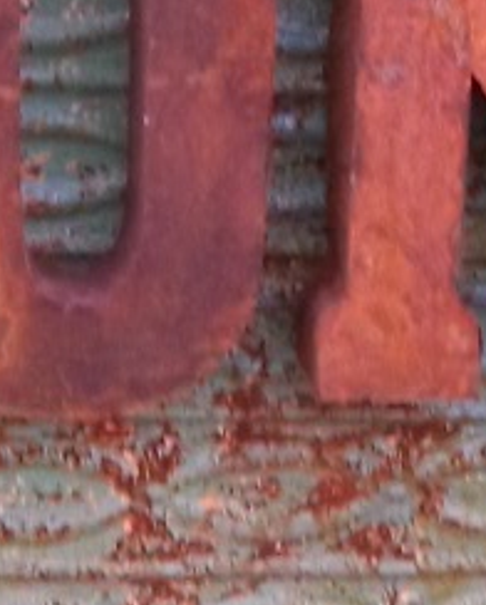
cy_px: -169
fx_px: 3300
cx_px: 404
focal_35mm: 184
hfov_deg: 8.4
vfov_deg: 10.3
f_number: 2.7
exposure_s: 1/50
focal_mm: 6
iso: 80
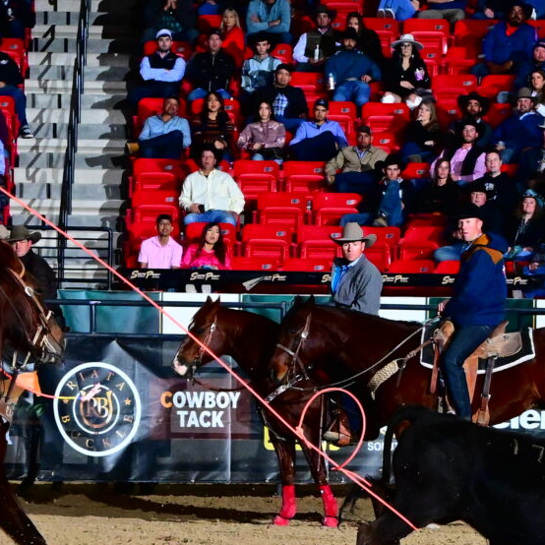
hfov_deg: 4.5
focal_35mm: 386
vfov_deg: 4.5
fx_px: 6876
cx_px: 478
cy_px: 454
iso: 4000
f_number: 7.1
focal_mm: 82
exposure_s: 1/250
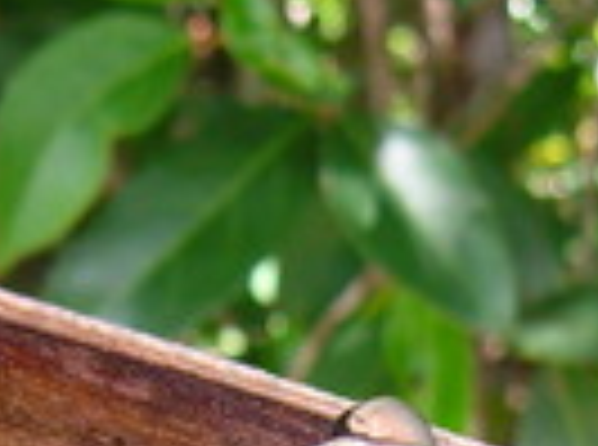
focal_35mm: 128
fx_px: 2205
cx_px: 423
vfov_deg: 11.1
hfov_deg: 15.4
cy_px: 649
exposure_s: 1/49
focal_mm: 5.7
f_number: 2.9
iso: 50
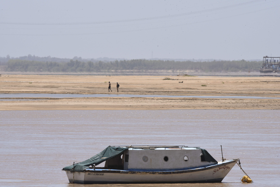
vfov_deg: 2.9
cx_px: 140
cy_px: 94
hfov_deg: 4.3
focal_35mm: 480
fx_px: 3735
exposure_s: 1/320
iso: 900
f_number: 29
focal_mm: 480
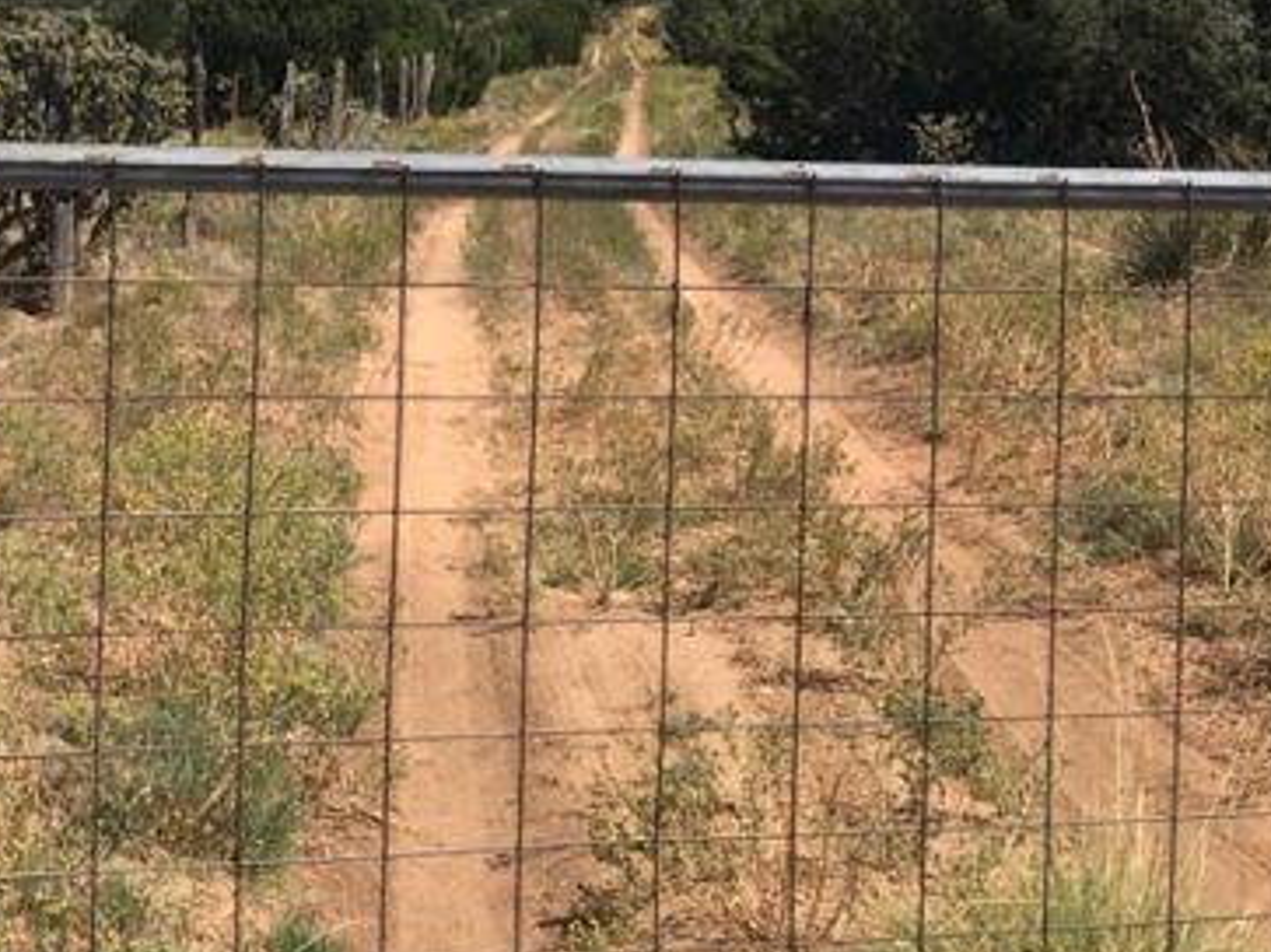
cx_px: 228
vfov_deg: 18.4
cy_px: 126
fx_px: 2900
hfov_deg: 24.3
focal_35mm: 79
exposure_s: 1/3300
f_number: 1.8
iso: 20
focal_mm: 3.99
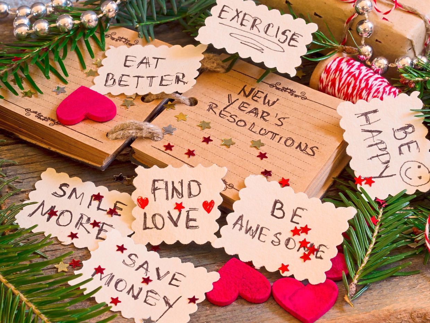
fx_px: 1242
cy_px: 162
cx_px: 215
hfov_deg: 19.6
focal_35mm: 100
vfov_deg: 14.8
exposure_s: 1
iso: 200
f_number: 14
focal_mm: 50
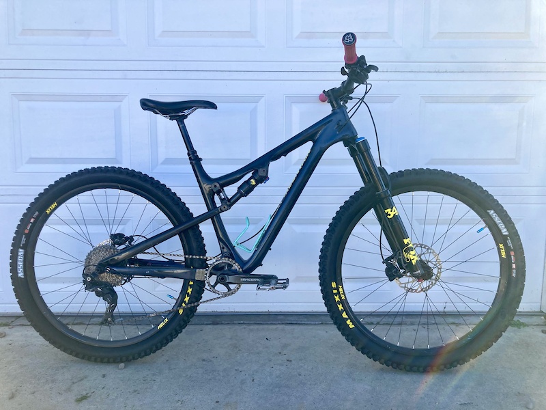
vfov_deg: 49.7
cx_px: 273
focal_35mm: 28
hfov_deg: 63.4
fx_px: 442
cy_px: 205
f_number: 1.8
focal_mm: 3.99
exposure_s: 1/592
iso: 20
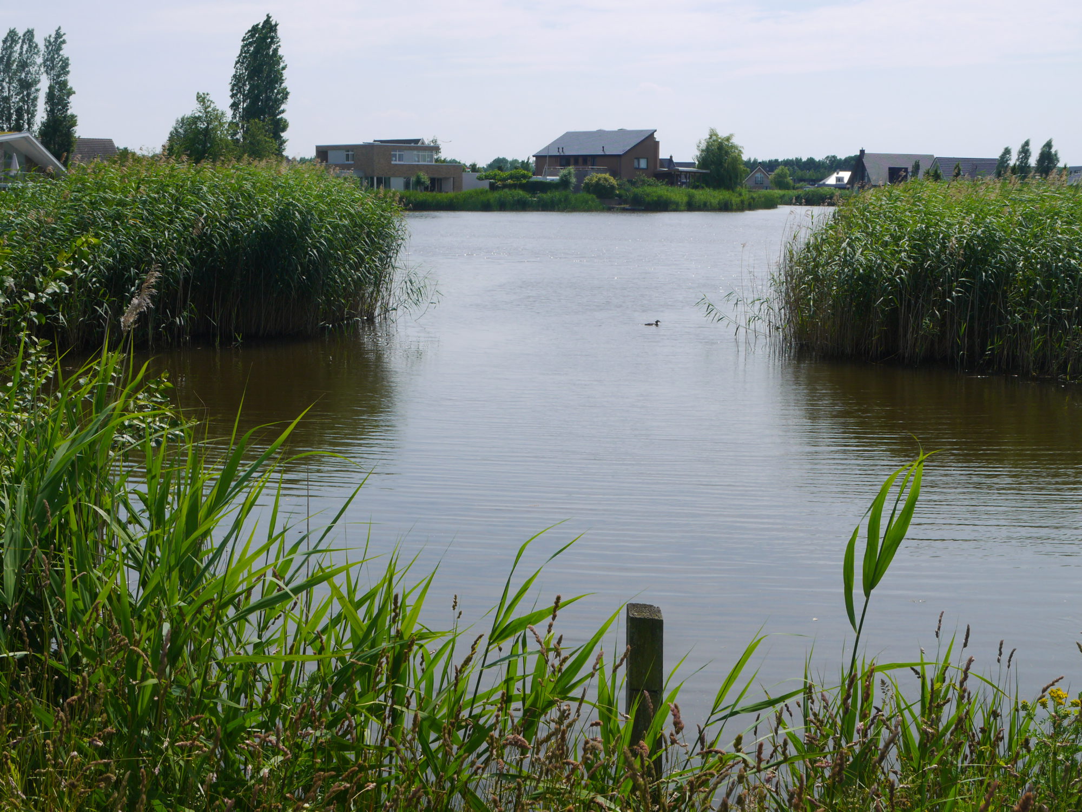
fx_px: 1625
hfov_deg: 36.8
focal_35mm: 52
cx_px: 541
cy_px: 406
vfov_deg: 28.0
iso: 160
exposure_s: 1/400
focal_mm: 26
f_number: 10
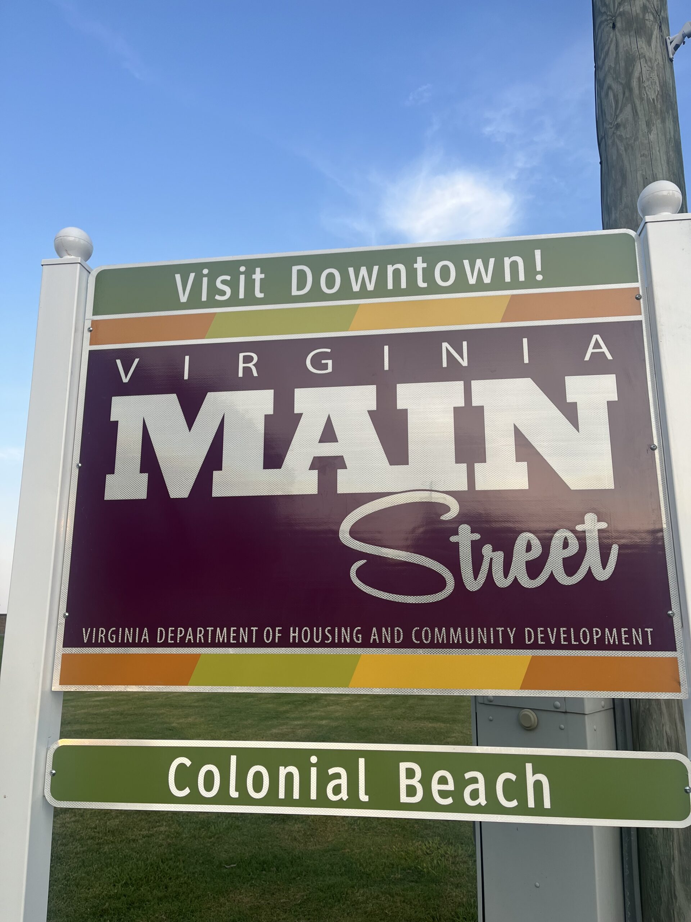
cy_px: 461
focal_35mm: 26
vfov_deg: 67.3
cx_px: 346
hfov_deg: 53.1
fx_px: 692
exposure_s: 1/833
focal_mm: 5.1
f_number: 1.6
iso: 50
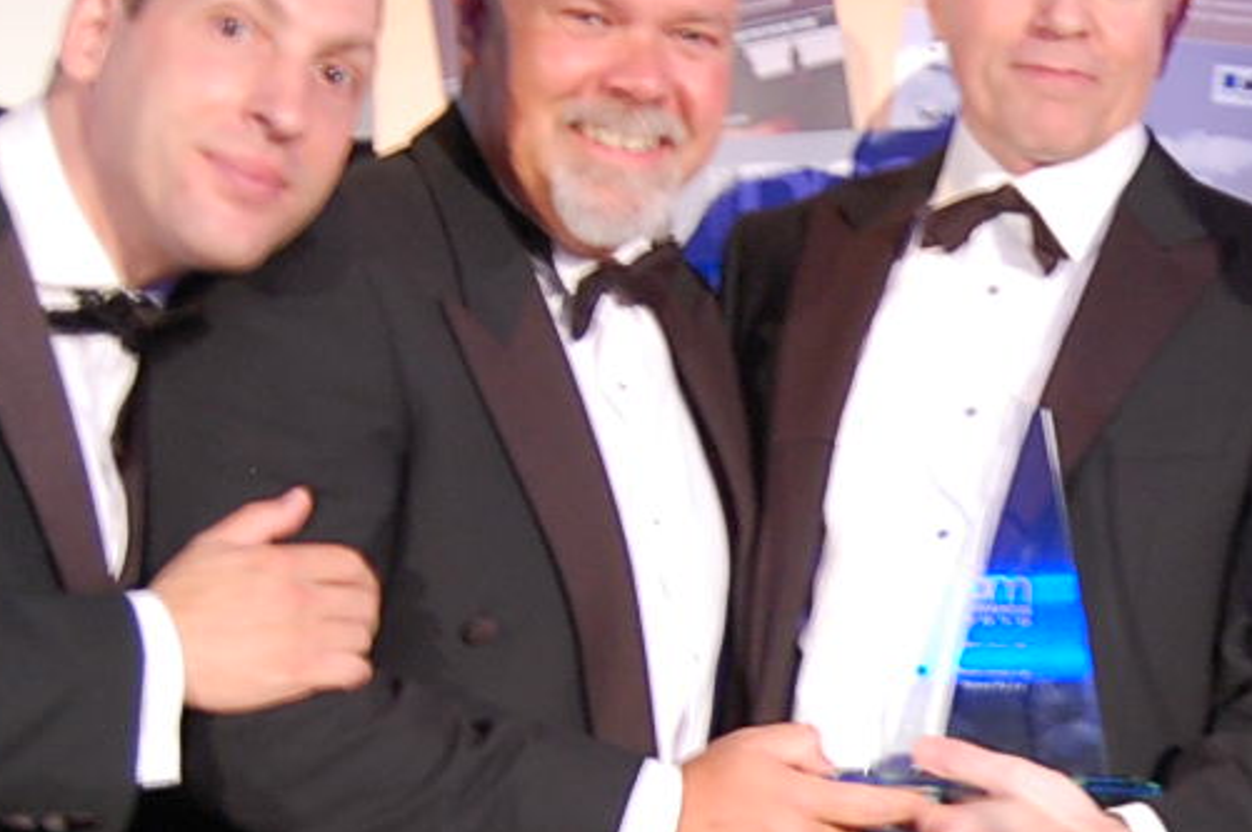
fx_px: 3752
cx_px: 1242
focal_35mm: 108
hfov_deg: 18.5
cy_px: 735
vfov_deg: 12.6
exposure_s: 1/4
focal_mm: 24
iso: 800
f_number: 4
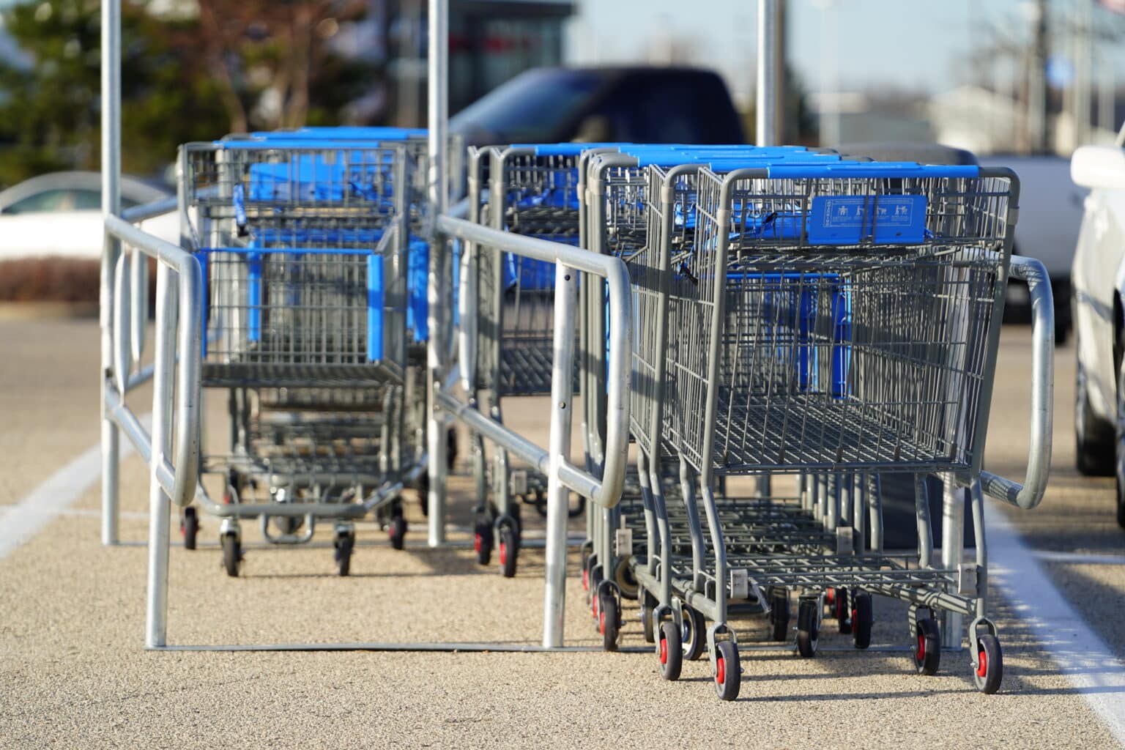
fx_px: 6250
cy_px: 375
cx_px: 562
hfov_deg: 10.3
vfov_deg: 6.9
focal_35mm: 200
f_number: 4
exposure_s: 1/800
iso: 125
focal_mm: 200
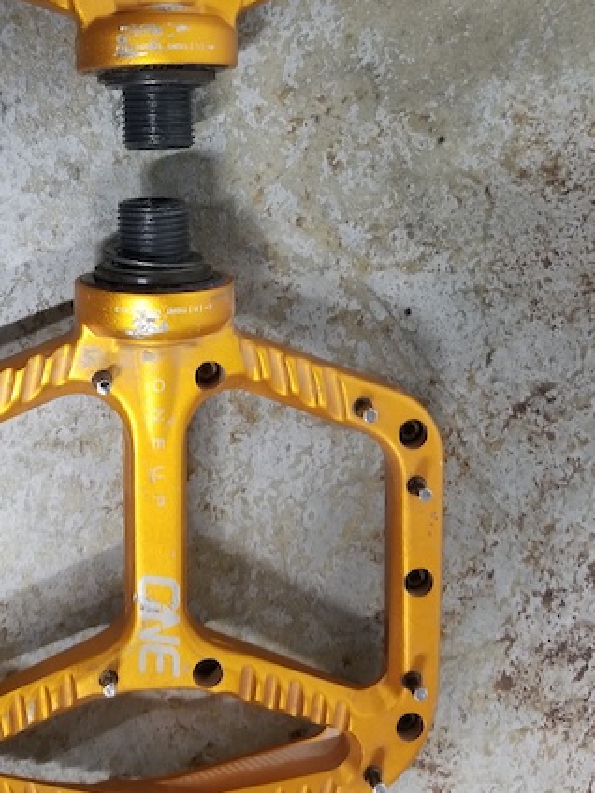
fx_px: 1123
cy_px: 153
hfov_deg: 29.2
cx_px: 150
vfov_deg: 37.5
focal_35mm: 49
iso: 250
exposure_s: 1/17
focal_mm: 4.3
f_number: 1.7
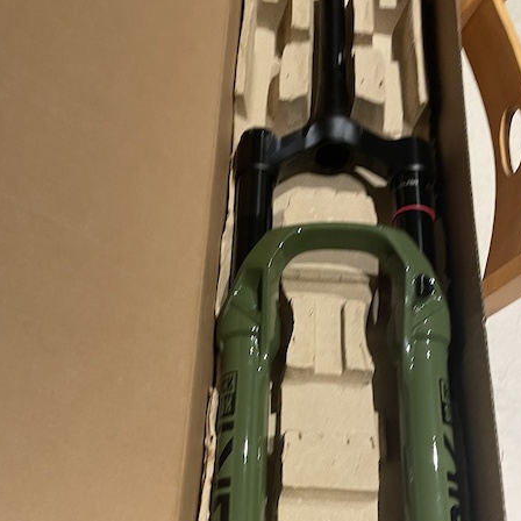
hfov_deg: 40.9
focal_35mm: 41
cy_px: 390
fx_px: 698
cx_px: 271
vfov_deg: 39.8
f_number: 1.6
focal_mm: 4.2
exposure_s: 1/60
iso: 160
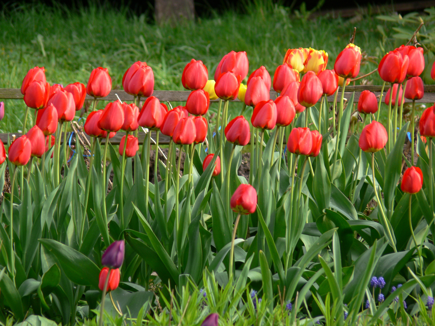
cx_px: 218
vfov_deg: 3.5
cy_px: 163
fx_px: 5278
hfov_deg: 4.7
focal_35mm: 420
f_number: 4.5
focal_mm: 88.8
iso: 80
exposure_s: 1/125
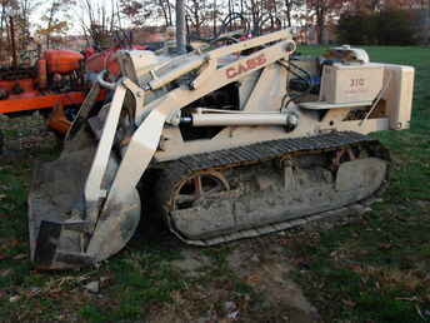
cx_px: 215
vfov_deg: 37.7
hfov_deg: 49.0
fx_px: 472
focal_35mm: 38
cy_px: 162
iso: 79
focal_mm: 6.3
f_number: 2.9
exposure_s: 1/78.3
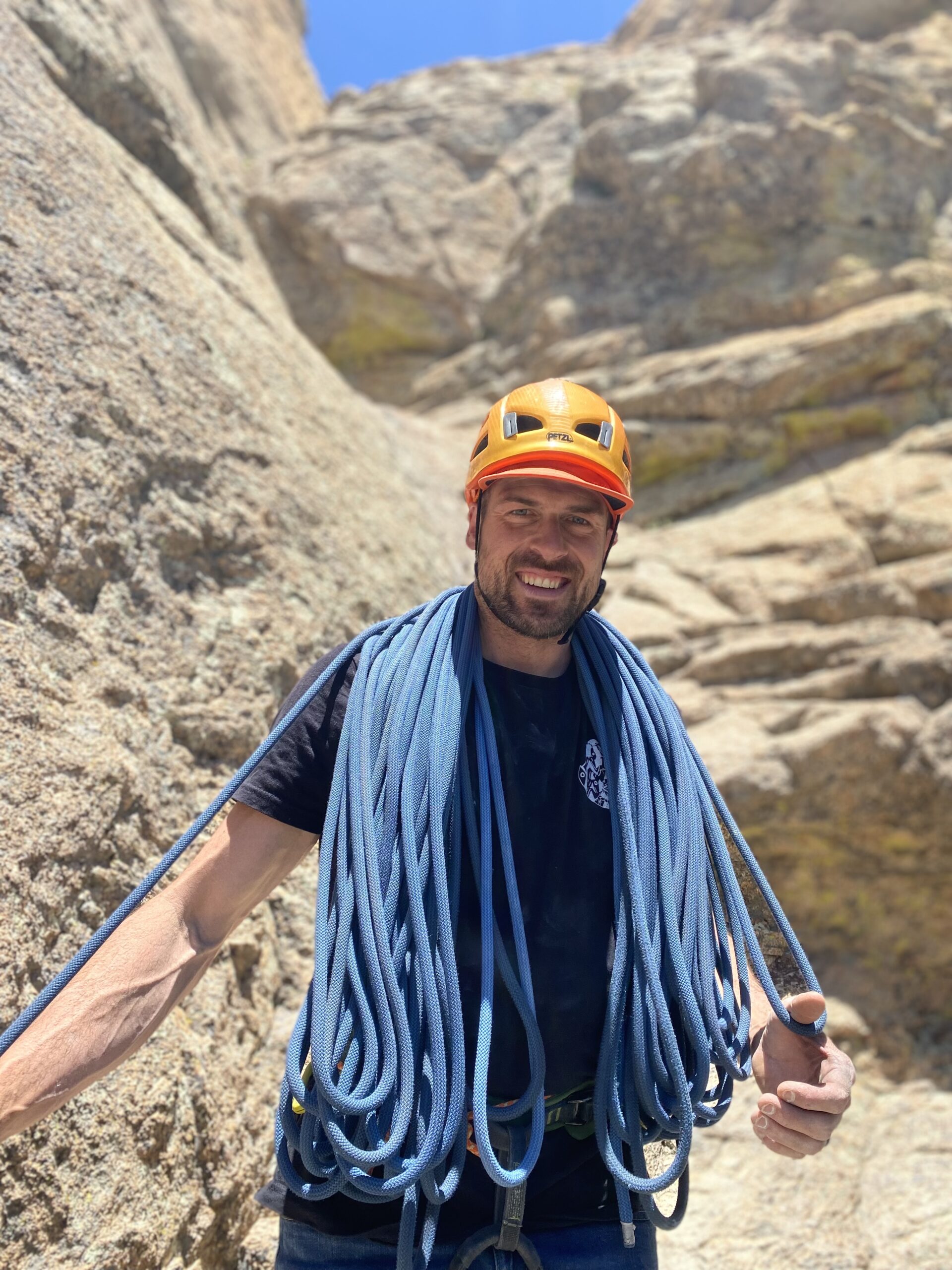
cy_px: 635
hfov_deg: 53.1
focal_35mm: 26
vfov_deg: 67.3
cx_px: 476
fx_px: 953
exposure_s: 1/1629
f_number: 1.8
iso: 32
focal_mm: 4.25
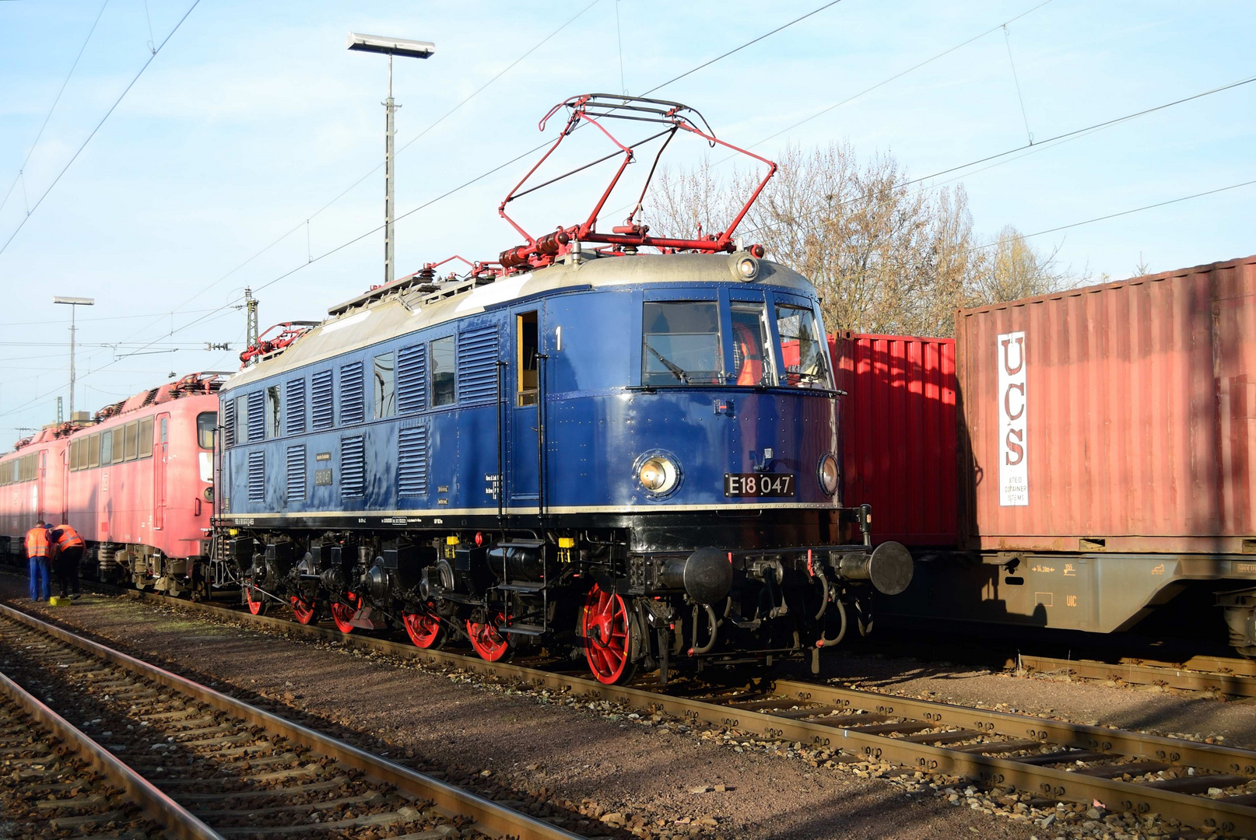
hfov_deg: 42.3
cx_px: 628
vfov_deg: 29.0
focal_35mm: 46
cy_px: 420
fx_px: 1624
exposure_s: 1/125
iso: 100
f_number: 5.6
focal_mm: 31
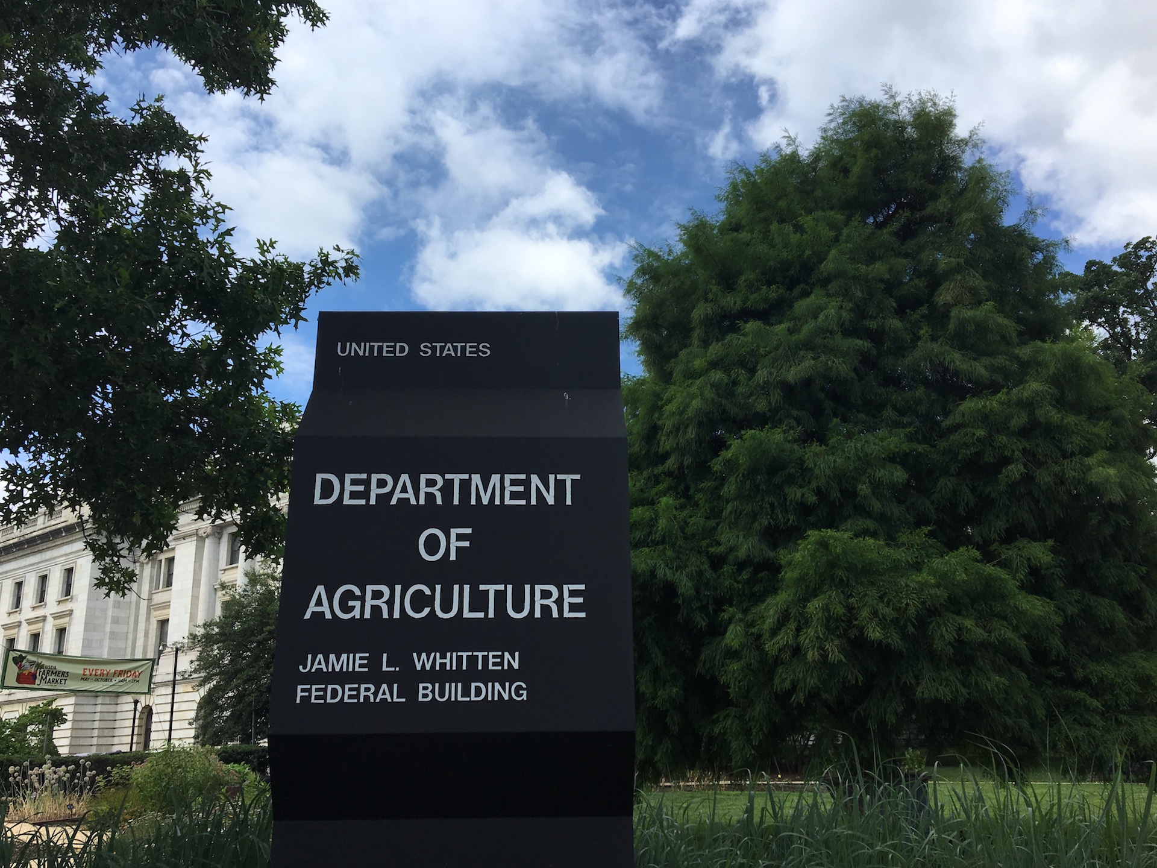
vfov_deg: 48.2
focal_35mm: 29
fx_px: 969
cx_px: 578
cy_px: 434
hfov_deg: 61.7
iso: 25
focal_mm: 4.15
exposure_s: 1/1748
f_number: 2.2
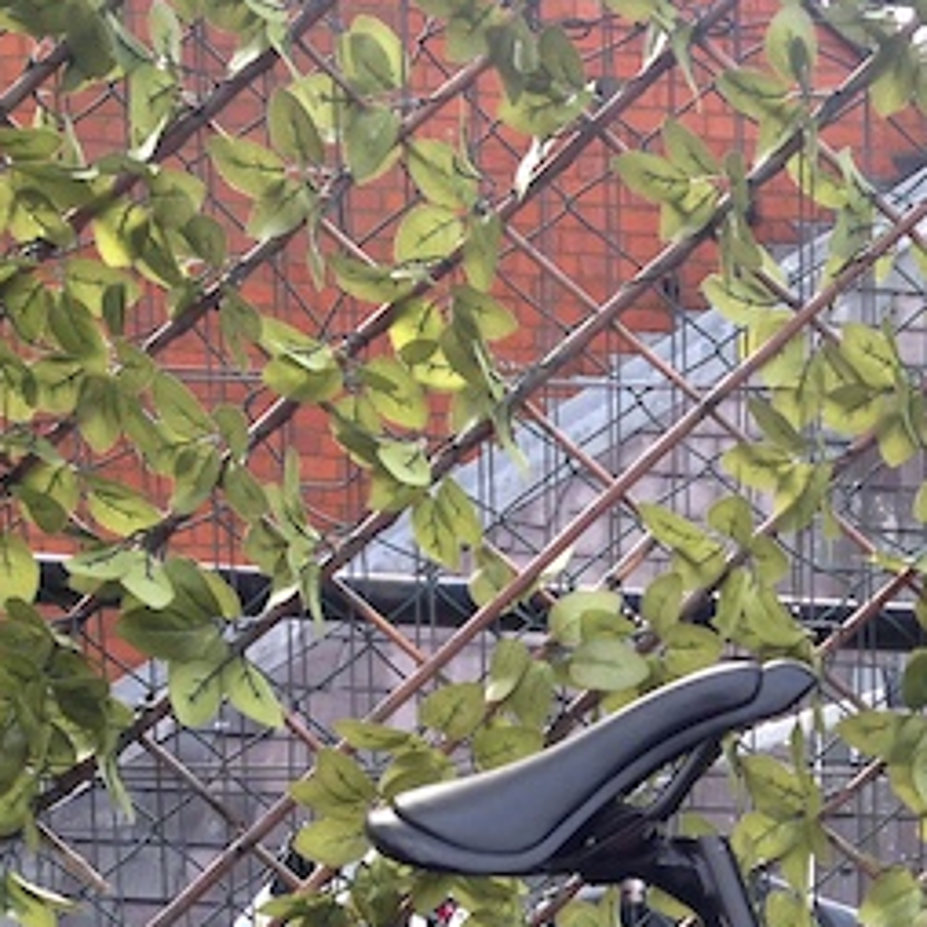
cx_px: 1117
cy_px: 974
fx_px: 2787
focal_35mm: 92
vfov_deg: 18.3
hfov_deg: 17.9
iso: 50
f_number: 2.4
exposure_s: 1/136
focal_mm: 4.12
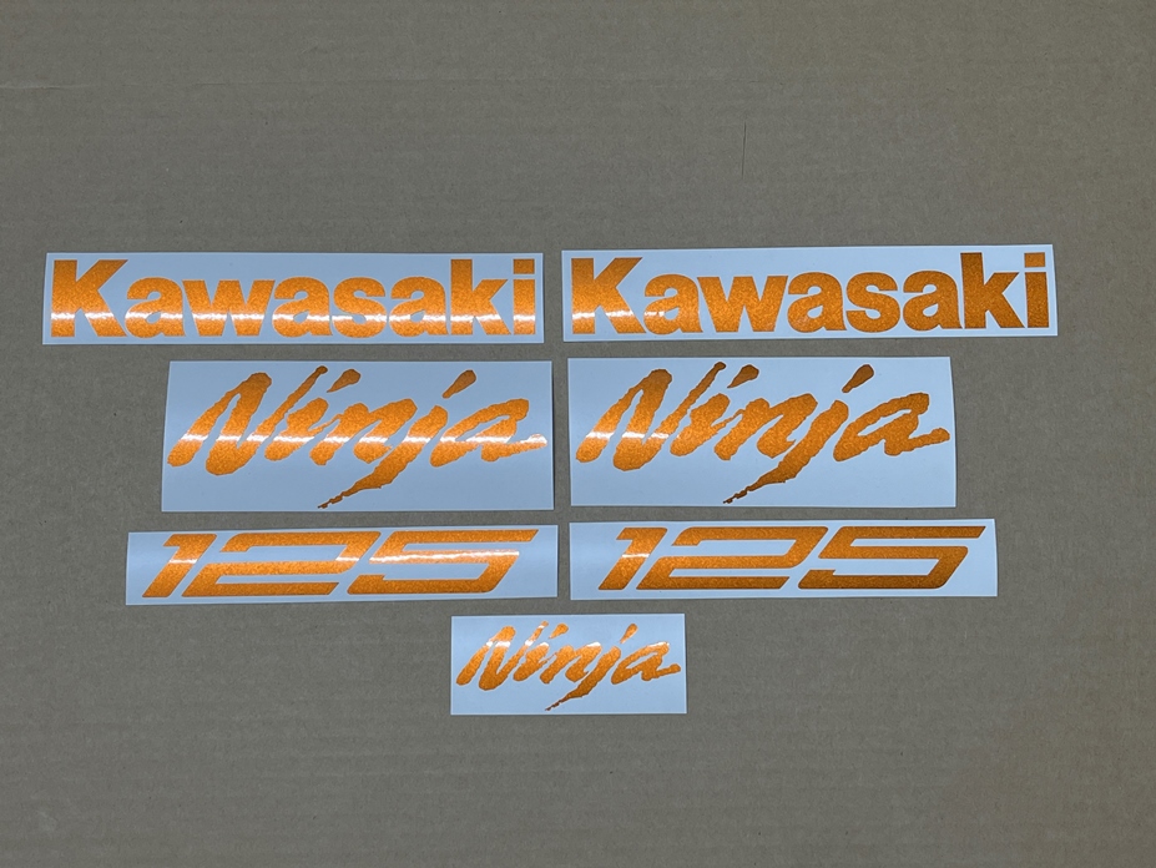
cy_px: 434
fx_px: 1537
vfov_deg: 31.5
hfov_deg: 41.2
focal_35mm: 46
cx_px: 578
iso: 50
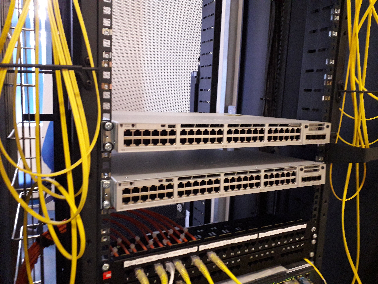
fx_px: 295
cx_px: 189
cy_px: 142
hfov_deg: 65.3
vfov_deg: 51.4
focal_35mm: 27
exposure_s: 1/25
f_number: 1.9
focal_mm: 3.6
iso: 400
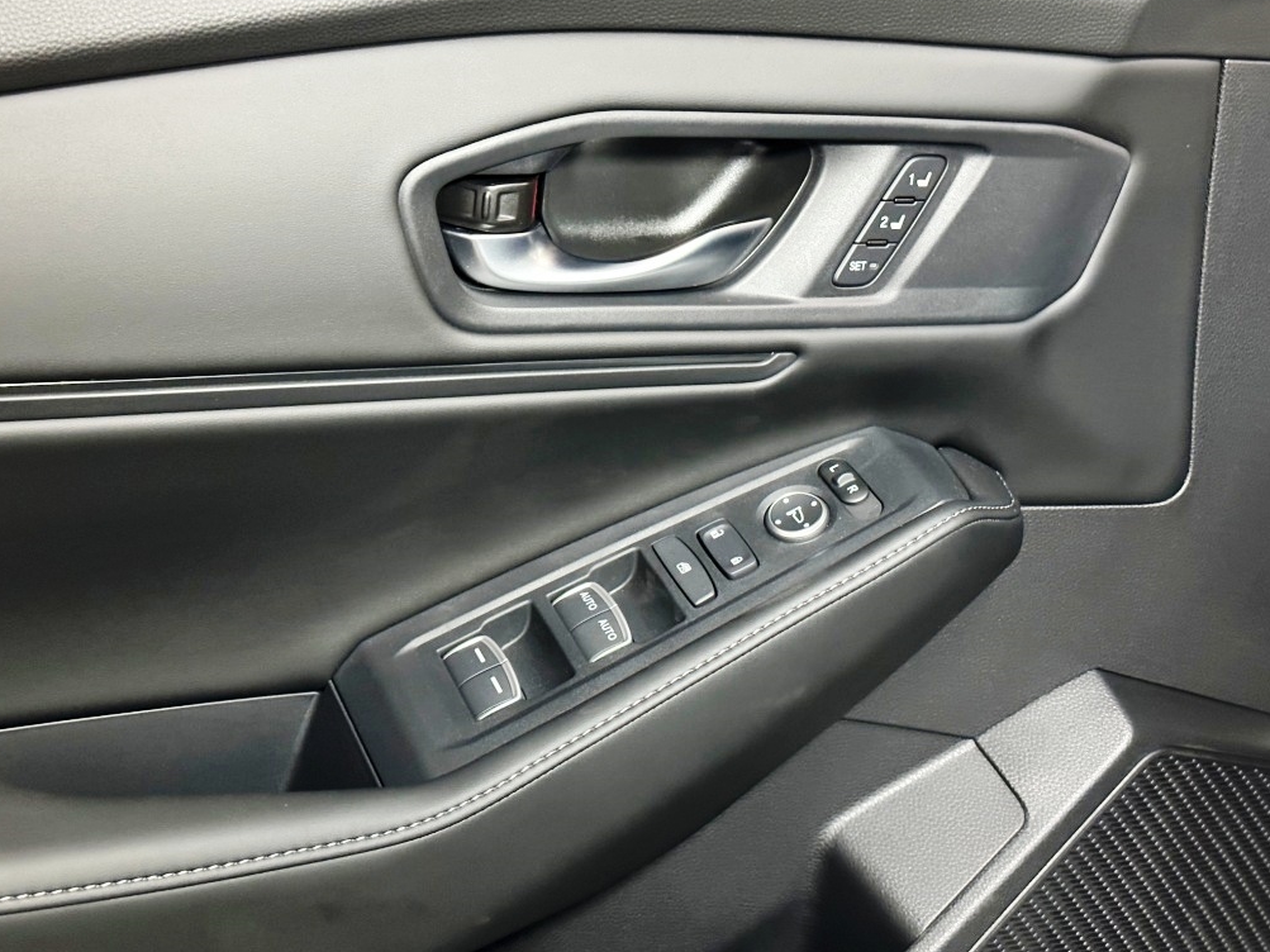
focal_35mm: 49
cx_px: 634
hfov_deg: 38.9
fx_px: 1798
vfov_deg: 29.7
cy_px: 467
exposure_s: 1/30
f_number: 1.78
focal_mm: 6.86
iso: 500
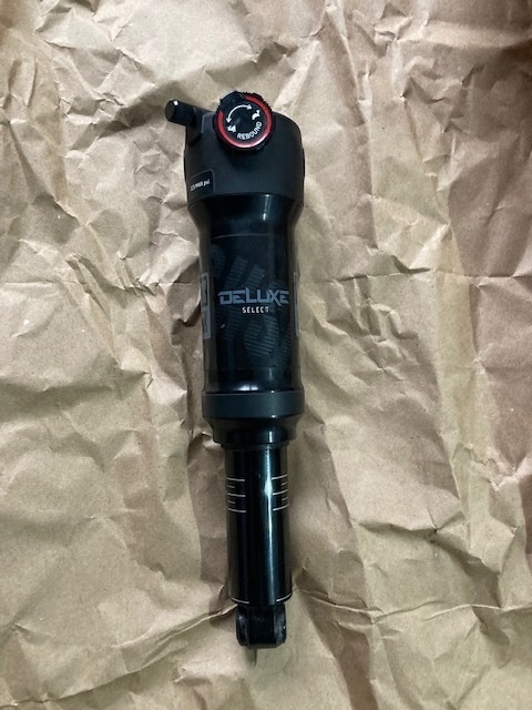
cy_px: 355
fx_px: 574
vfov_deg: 63.4
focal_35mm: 28
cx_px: 266
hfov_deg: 49.7
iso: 320
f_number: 1.8
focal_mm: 3.99
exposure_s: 1/53
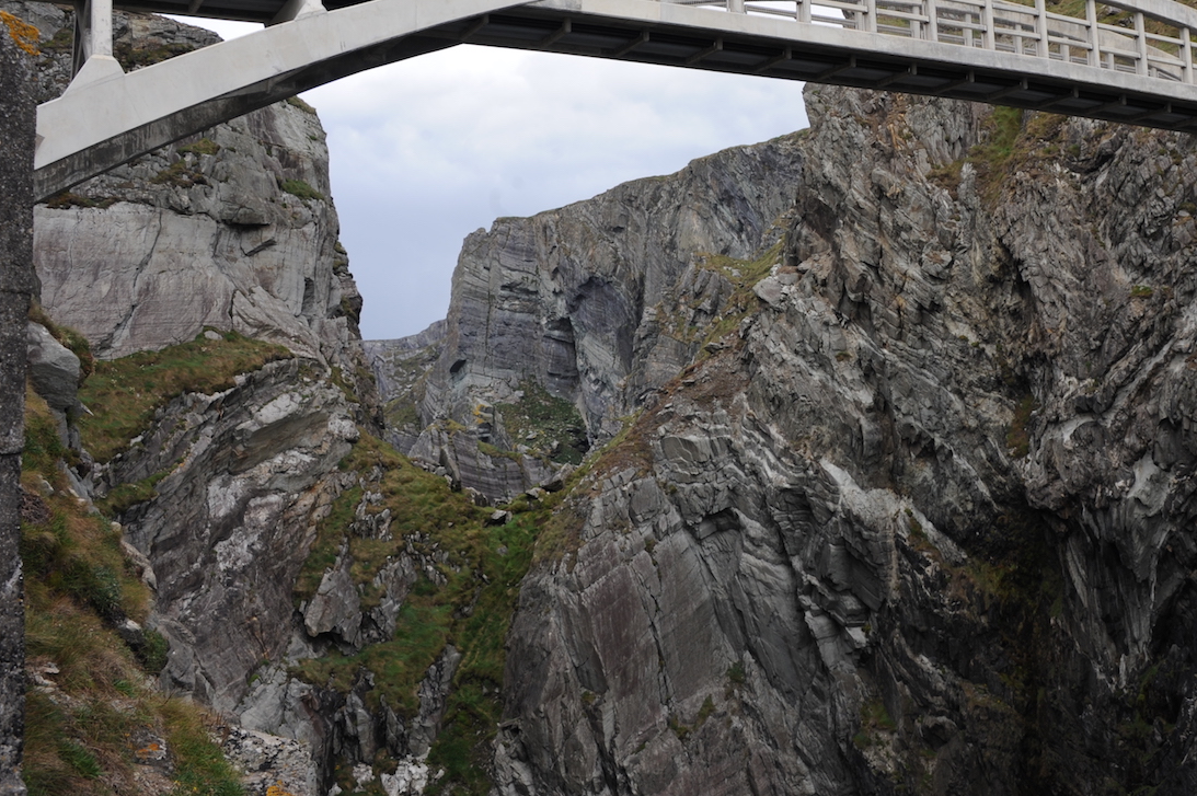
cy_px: 250
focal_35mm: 41
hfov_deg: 46.6
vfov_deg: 32.2
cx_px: 805
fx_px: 1362
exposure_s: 1/250
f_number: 8
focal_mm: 28
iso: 200
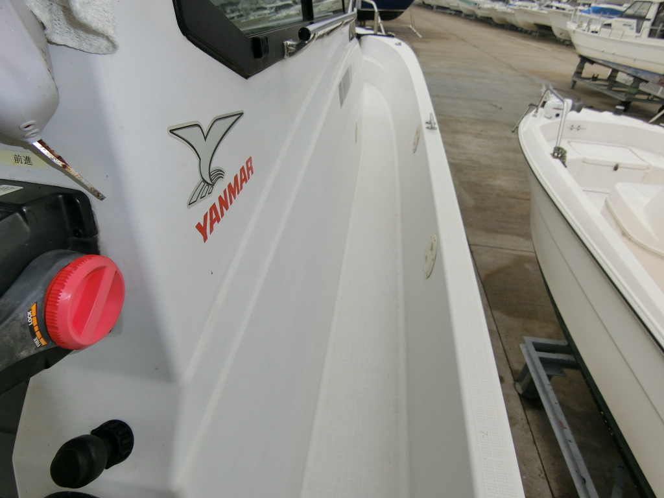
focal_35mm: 19
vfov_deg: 68.7
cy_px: 249
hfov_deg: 84.7
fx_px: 364
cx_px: 332
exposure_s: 1/640
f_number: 2.7
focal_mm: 4.06
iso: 80
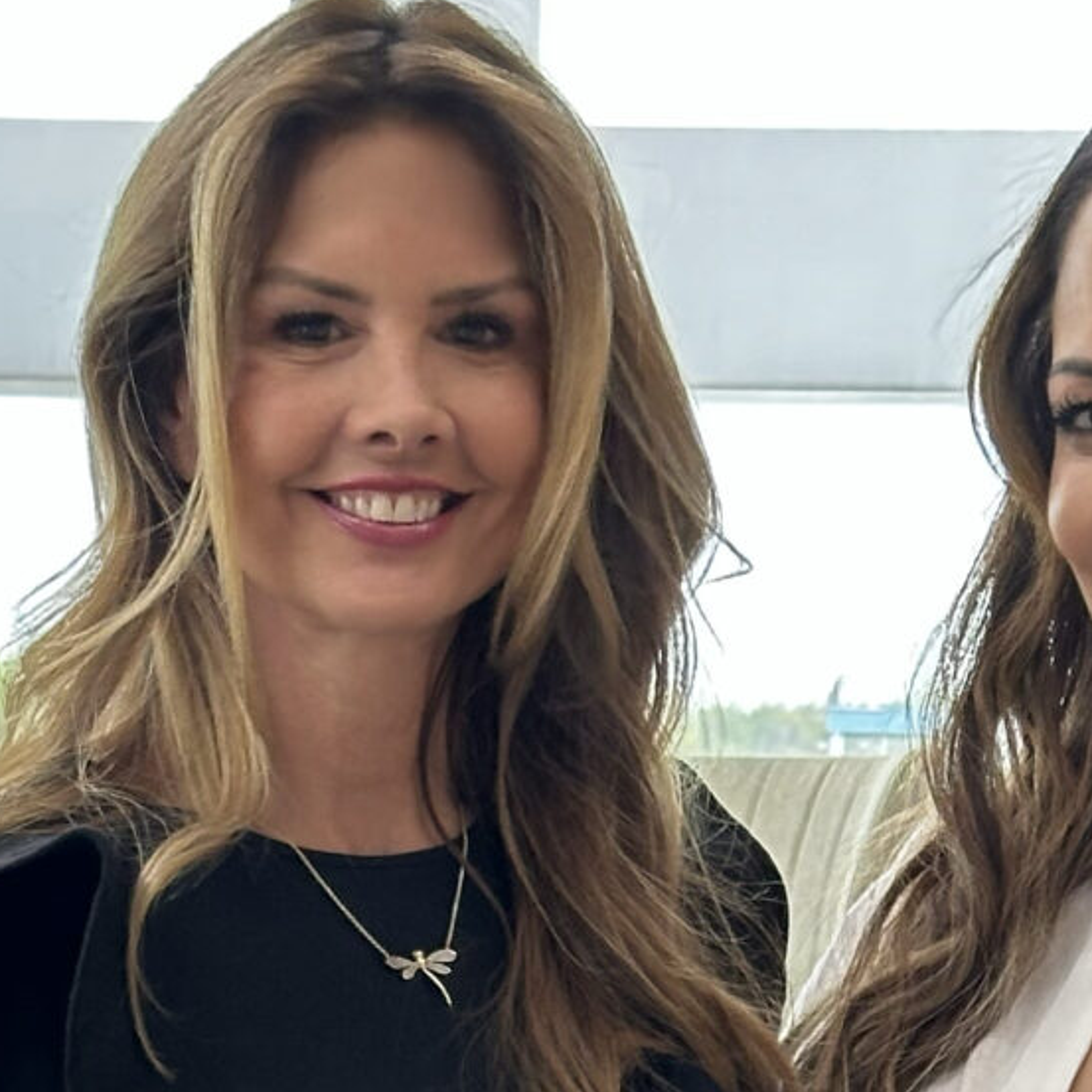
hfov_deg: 11.1
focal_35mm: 157
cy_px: 1882
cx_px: 430
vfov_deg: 10.5
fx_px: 5603
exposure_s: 1/120
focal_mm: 6.86
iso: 125
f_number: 1.78
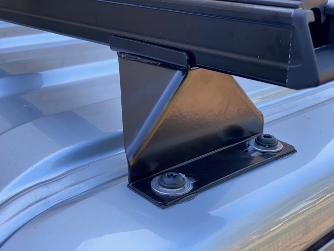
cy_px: 126
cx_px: 167
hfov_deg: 36.8
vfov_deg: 28.0
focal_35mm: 52
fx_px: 502
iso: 32
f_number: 2
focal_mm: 6
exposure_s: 1/122
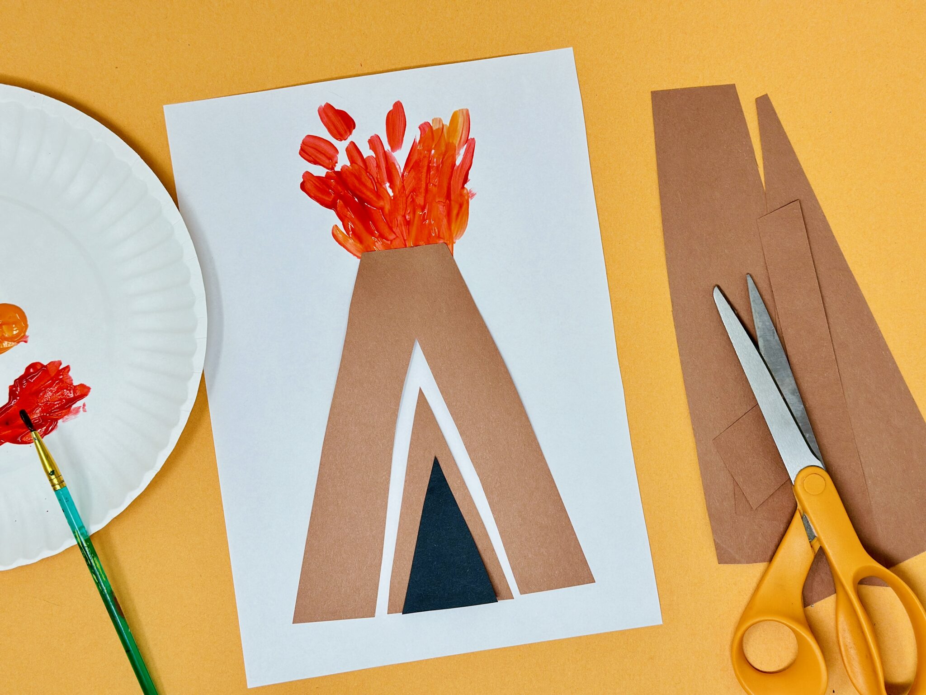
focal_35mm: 48
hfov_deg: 39.7
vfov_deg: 30.3
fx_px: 1284
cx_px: 463
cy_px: 348
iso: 80
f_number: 1.78
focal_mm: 6.86
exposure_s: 1/210
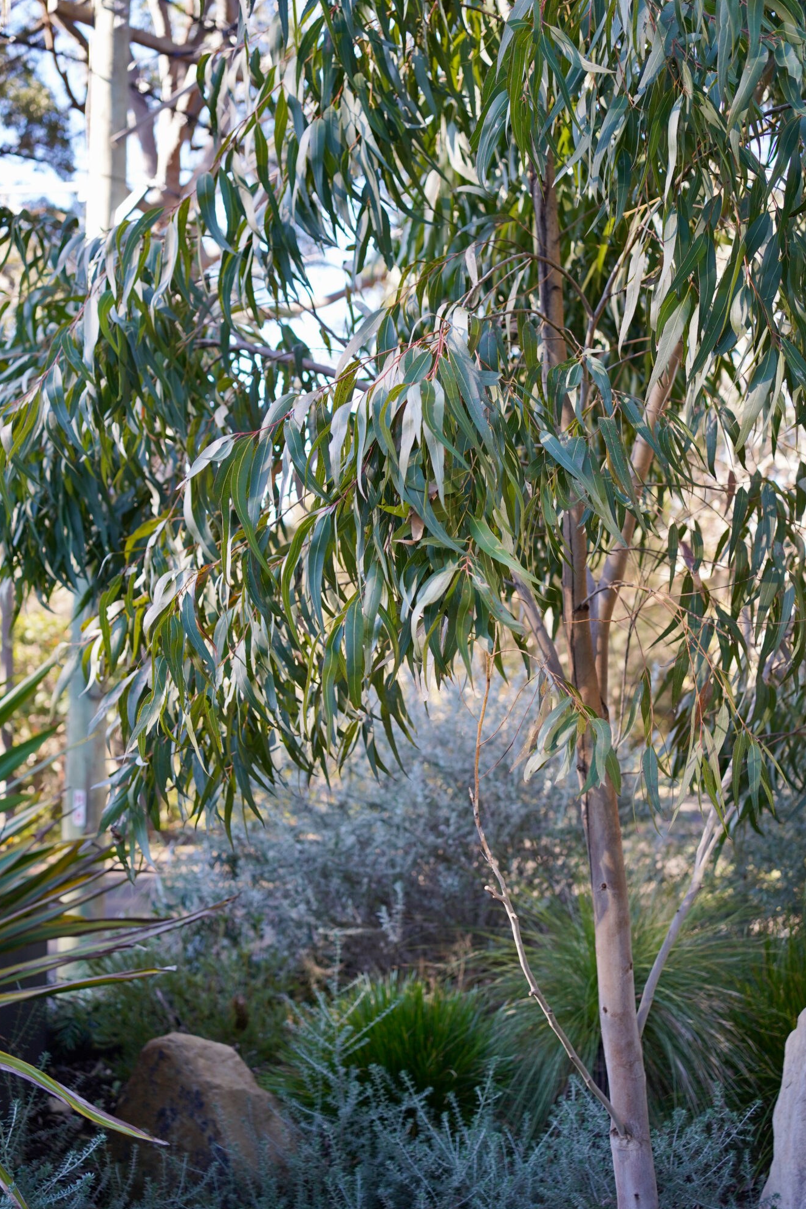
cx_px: 396
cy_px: 614
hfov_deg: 36.9
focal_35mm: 36
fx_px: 1209
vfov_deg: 53.1
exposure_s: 1/125
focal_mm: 35
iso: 320
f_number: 3.2
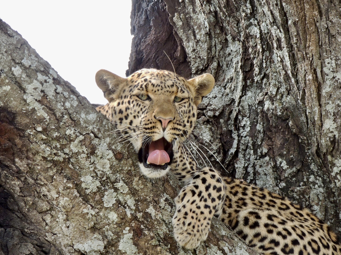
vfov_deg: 3.2
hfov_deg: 4.2
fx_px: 4630
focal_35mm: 470
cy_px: 128
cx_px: 170
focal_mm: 83.8
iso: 400
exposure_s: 1/200
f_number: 4.9
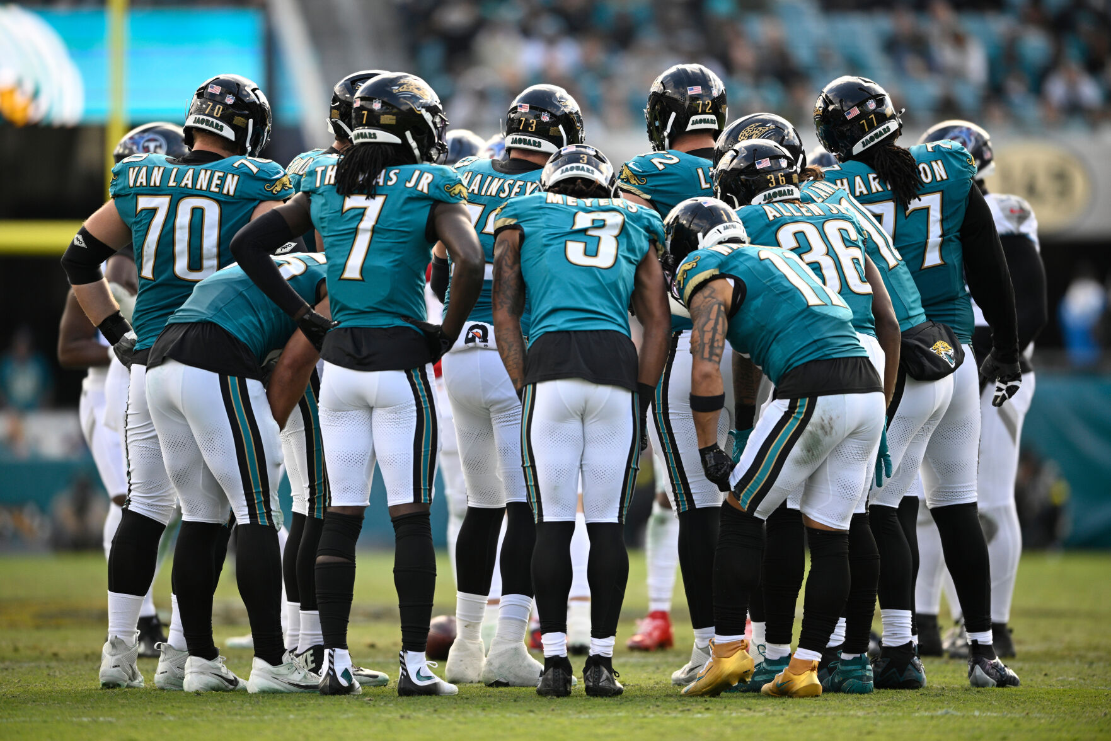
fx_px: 12342
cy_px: 370
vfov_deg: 3.4
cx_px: 556
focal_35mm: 400
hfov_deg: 5.2
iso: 720
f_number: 2.8
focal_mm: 400
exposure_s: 1/2000
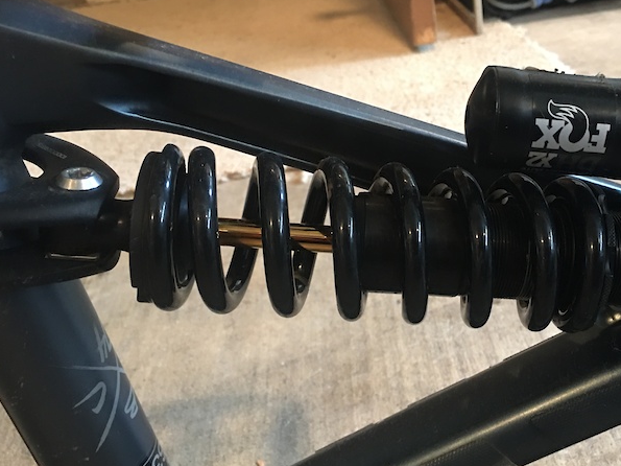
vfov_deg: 36.8
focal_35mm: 39
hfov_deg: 47.2
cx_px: 407
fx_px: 700
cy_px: 231
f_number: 2.2
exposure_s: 1/4
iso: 64
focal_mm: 4.15
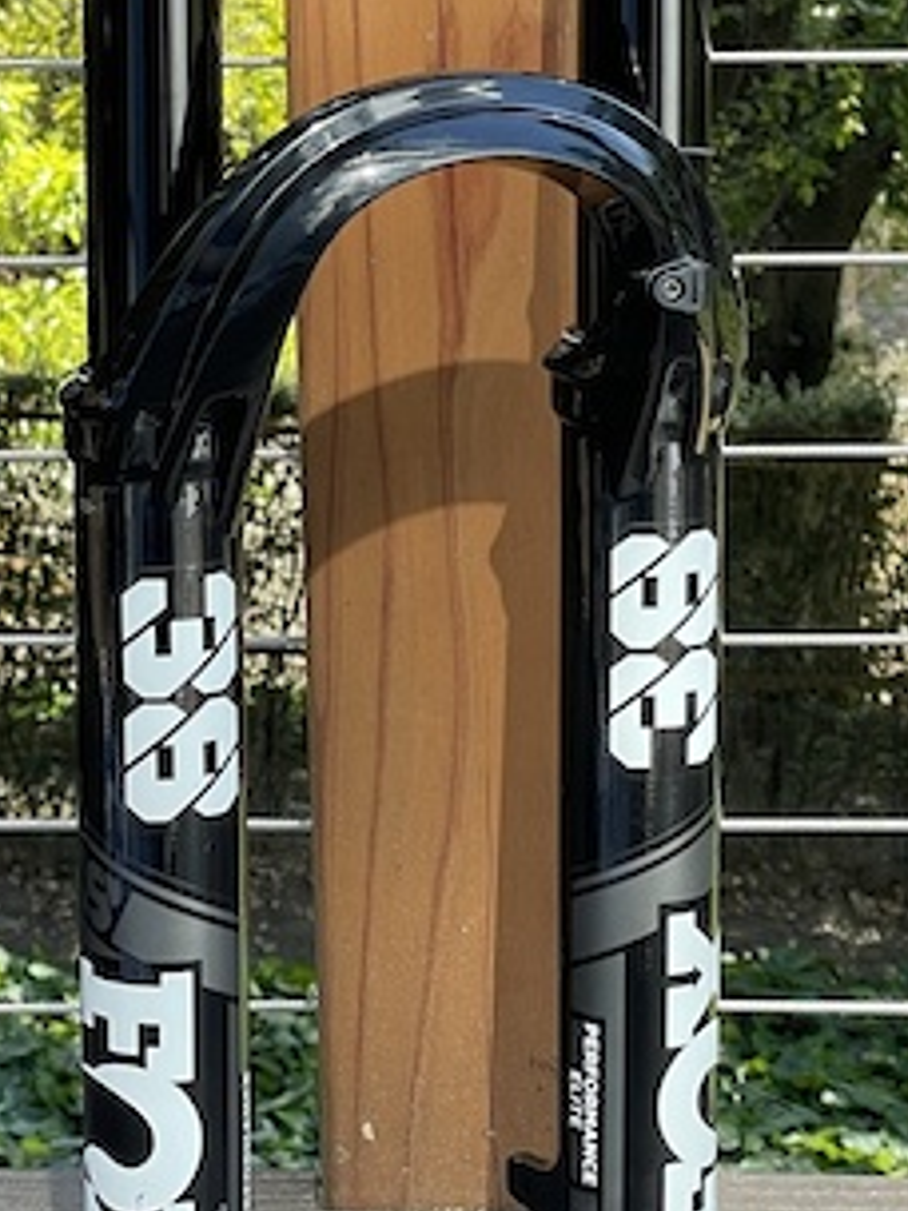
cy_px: 215
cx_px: 374
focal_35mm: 137
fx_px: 4791
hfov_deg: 10.8
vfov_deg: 14.3
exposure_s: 1/99
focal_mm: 6
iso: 25
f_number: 2
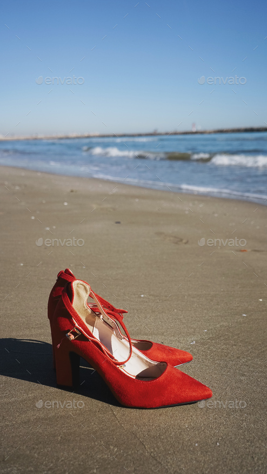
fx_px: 478
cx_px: 139
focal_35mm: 38
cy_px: 238
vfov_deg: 52.8
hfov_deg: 31.2
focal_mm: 36
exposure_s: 1/3200
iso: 400
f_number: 5.6
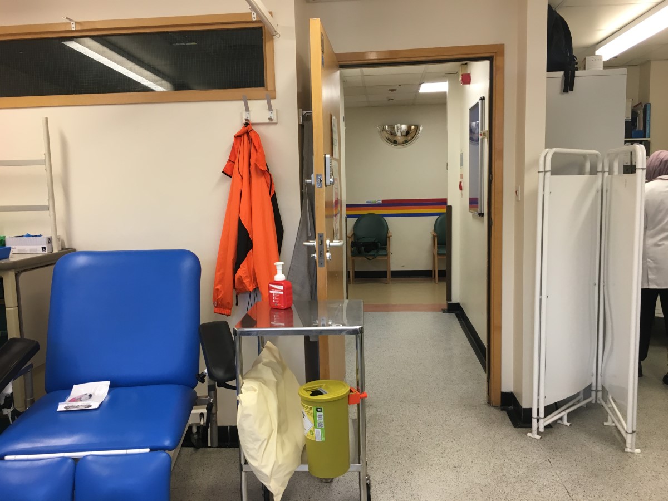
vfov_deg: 48.2
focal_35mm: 29
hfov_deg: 61.7
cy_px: 250
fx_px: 560
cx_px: 334
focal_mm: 4.15
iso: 50
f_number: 2.2
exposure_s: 1/33
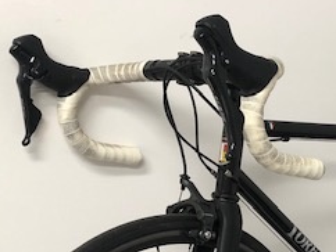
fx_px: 719
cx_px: 344
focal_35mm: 74
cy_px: 320
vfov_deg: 18.6
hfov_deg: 24.9
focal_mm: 3.99
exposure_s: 1/30
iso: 40
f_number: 1.8
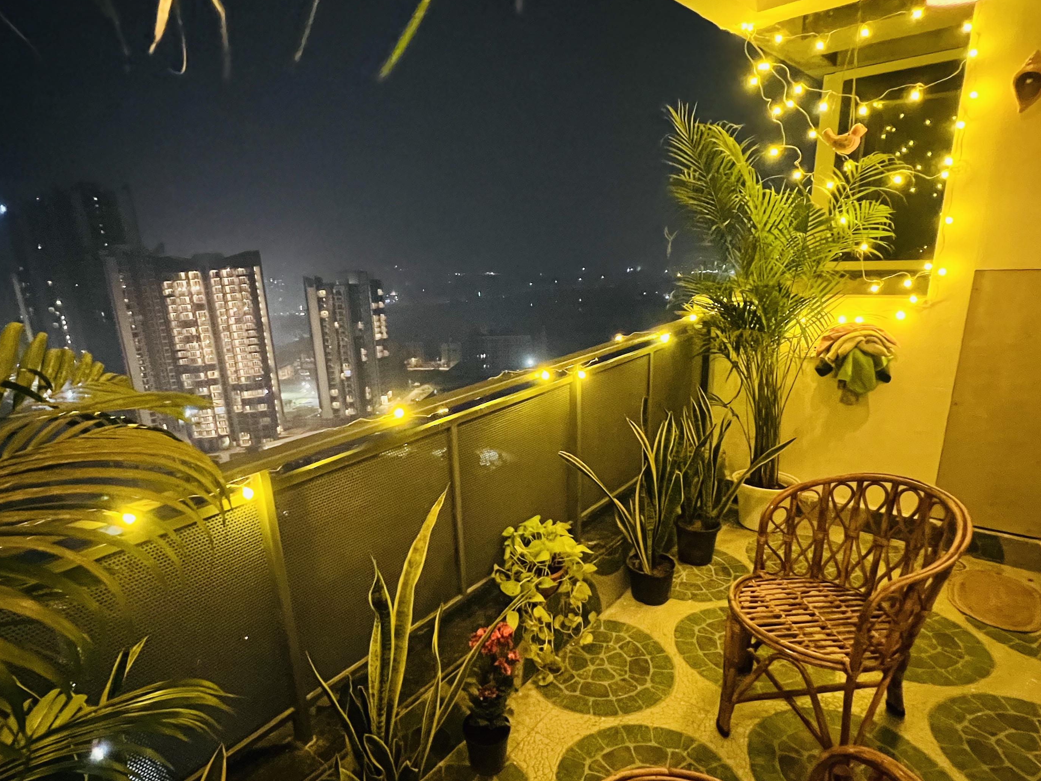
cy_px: 433
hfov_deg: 84.5
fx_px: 571
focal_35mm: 19
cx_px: 474
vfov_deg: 68.5
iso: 1000
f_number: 1.8
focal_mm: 1.57
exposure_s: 1/25
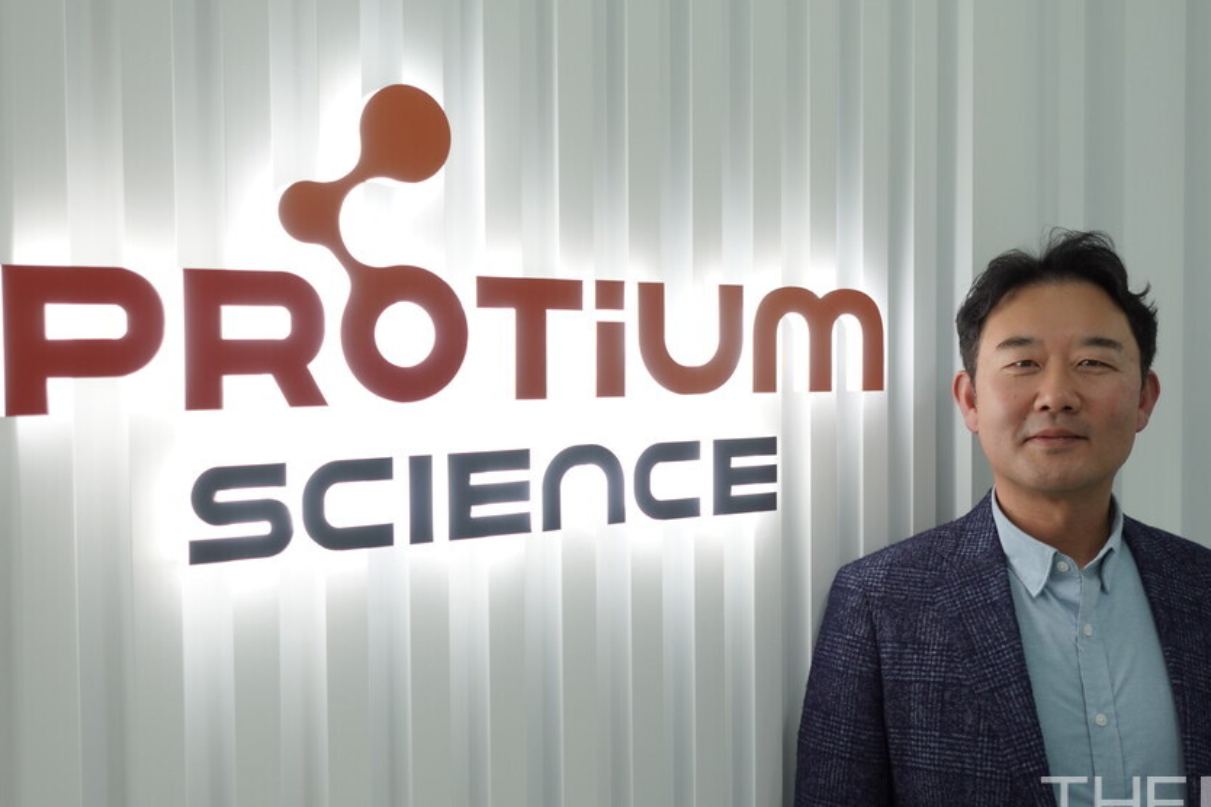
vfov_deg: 35.0
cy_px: 389
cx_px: 656
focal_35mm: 38
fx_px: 1278
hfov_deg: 50.6
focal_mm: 12.65
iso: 125
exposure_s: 1/80
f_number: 2.8
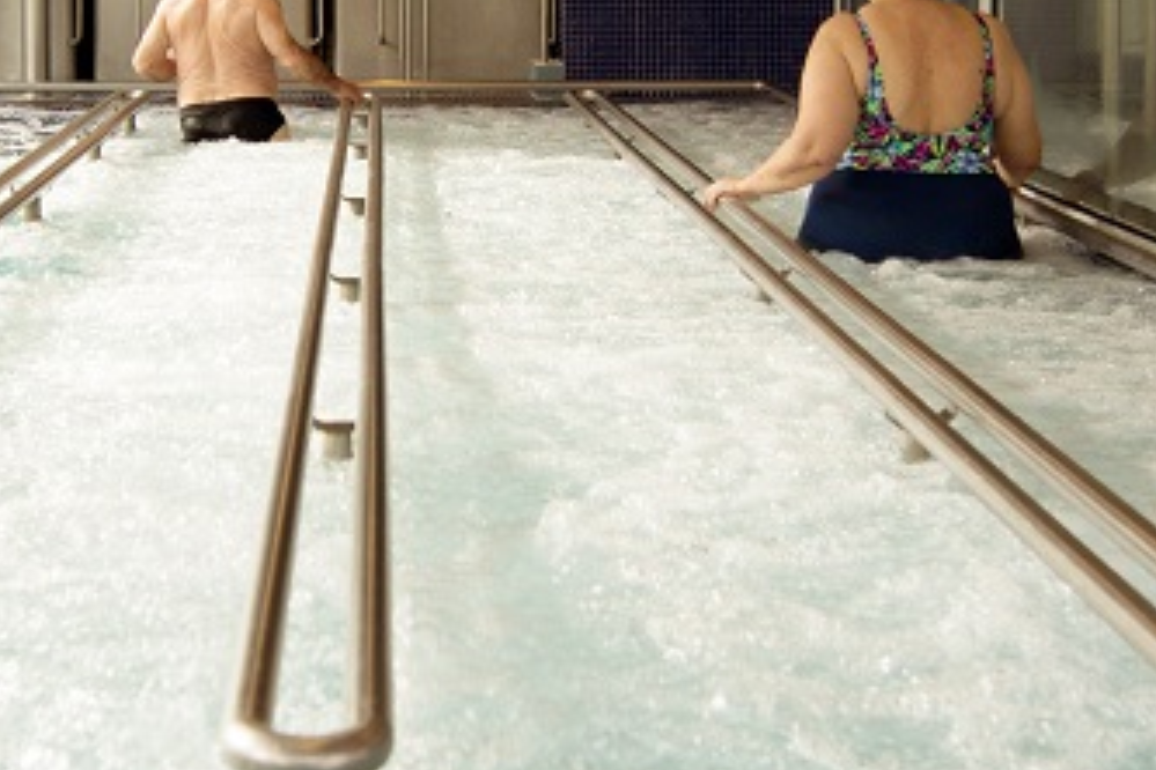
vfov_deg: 27.7
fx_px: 1541
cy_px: 584
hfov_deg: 38.9
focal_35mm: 48
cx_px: 174
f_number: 2.8
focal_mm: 16
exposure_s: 1/125
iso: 100
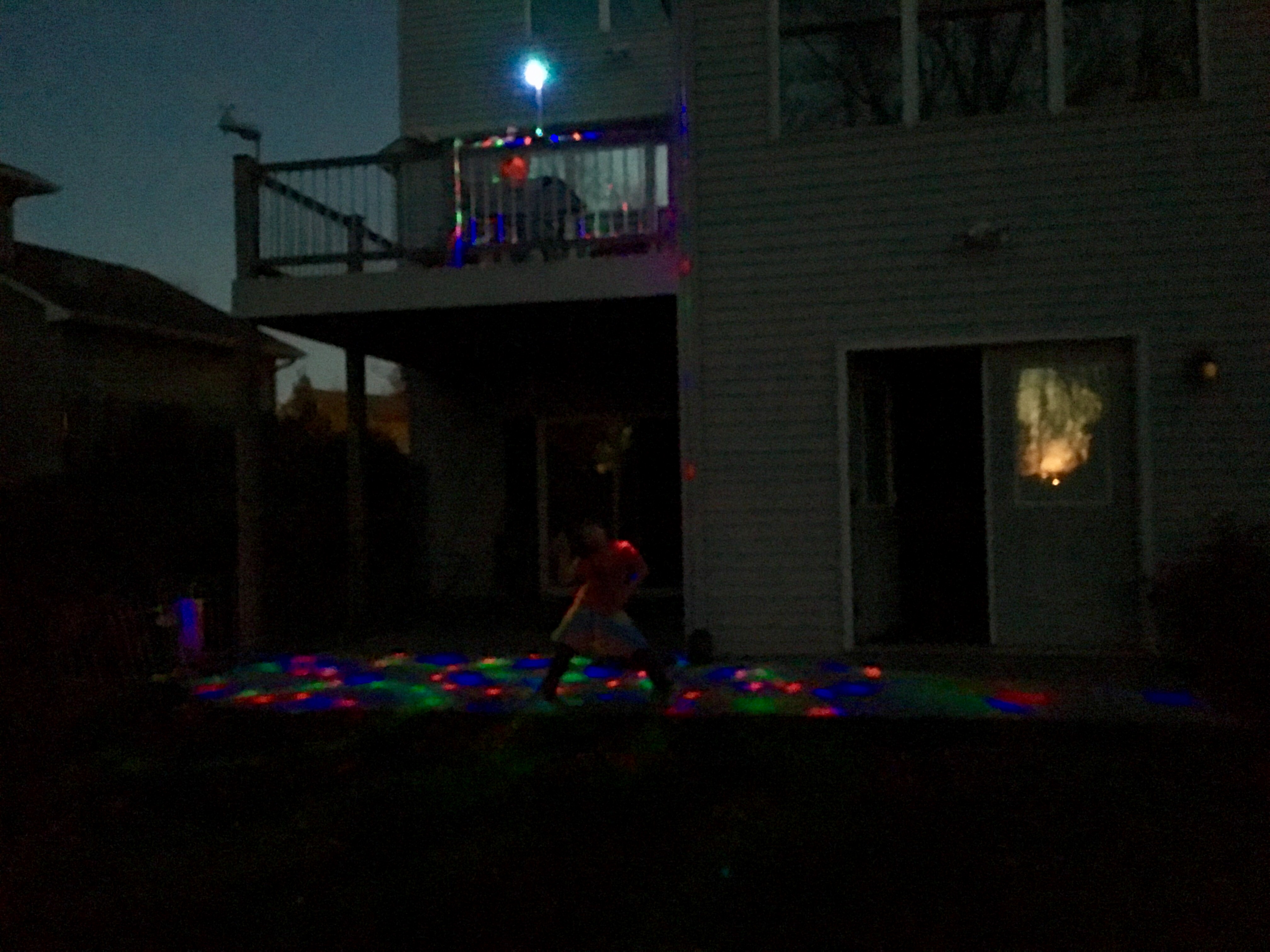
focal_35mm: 29
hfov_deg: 61.7
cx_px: 635
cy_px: 476
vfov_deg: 48.2
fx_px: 1064
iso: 2000
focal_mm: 4.15
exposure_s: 1/15
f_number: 2.2
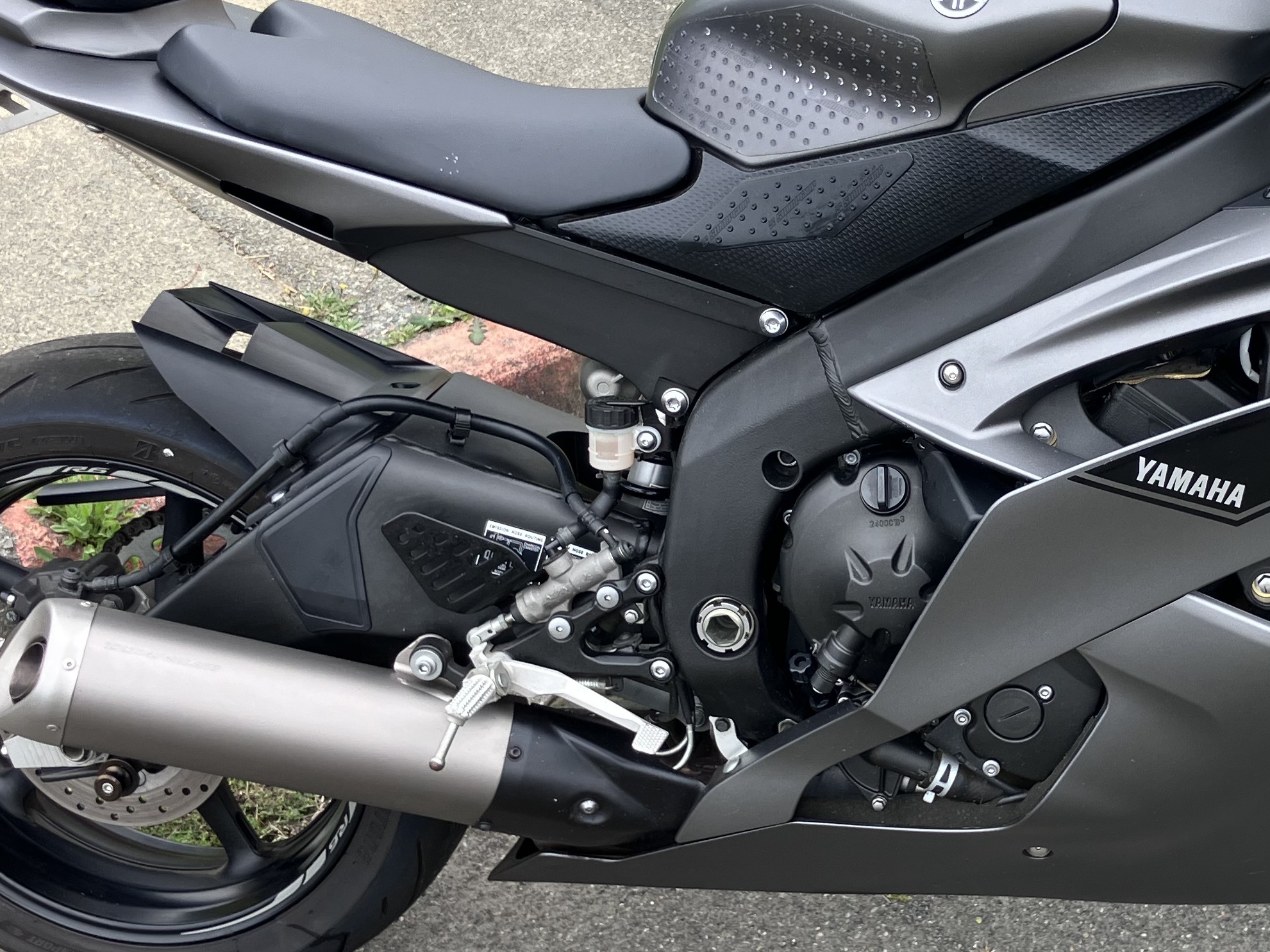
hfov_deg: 33.3
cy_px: 493
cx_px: 912
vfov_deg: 25.6
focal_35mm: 57
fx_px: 2091
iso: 25
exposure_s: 1/237
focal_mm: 3.99
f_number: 1.8
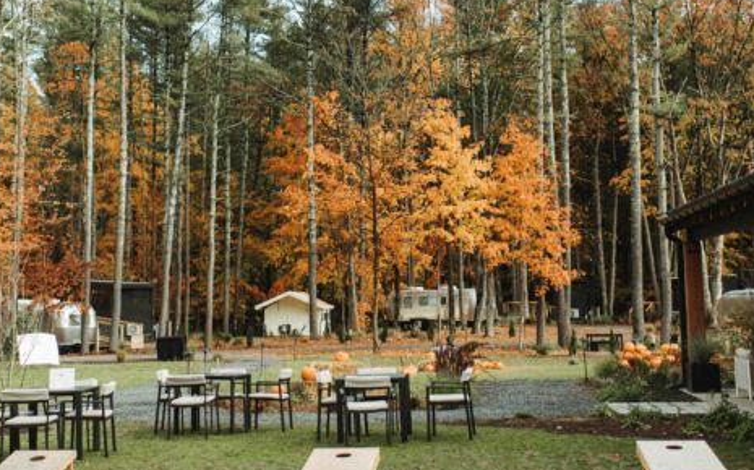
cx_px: 344
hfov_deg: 34.5
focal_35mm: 59
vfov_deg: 21.8
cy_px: 119
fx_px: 1212
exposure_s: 1/4000
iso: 320
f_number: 2
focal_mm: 35
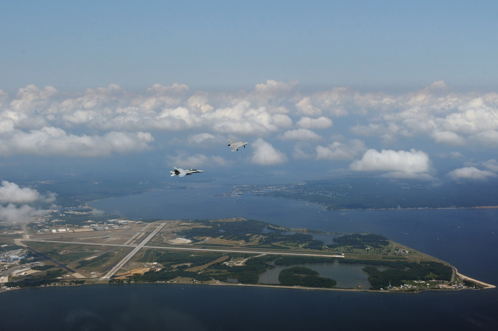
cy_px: 166
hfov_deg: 50.7
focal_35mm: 38
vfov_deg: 35.0
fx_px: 525
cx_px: 249
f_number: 14
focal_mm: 38
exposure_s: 1/640
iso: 320
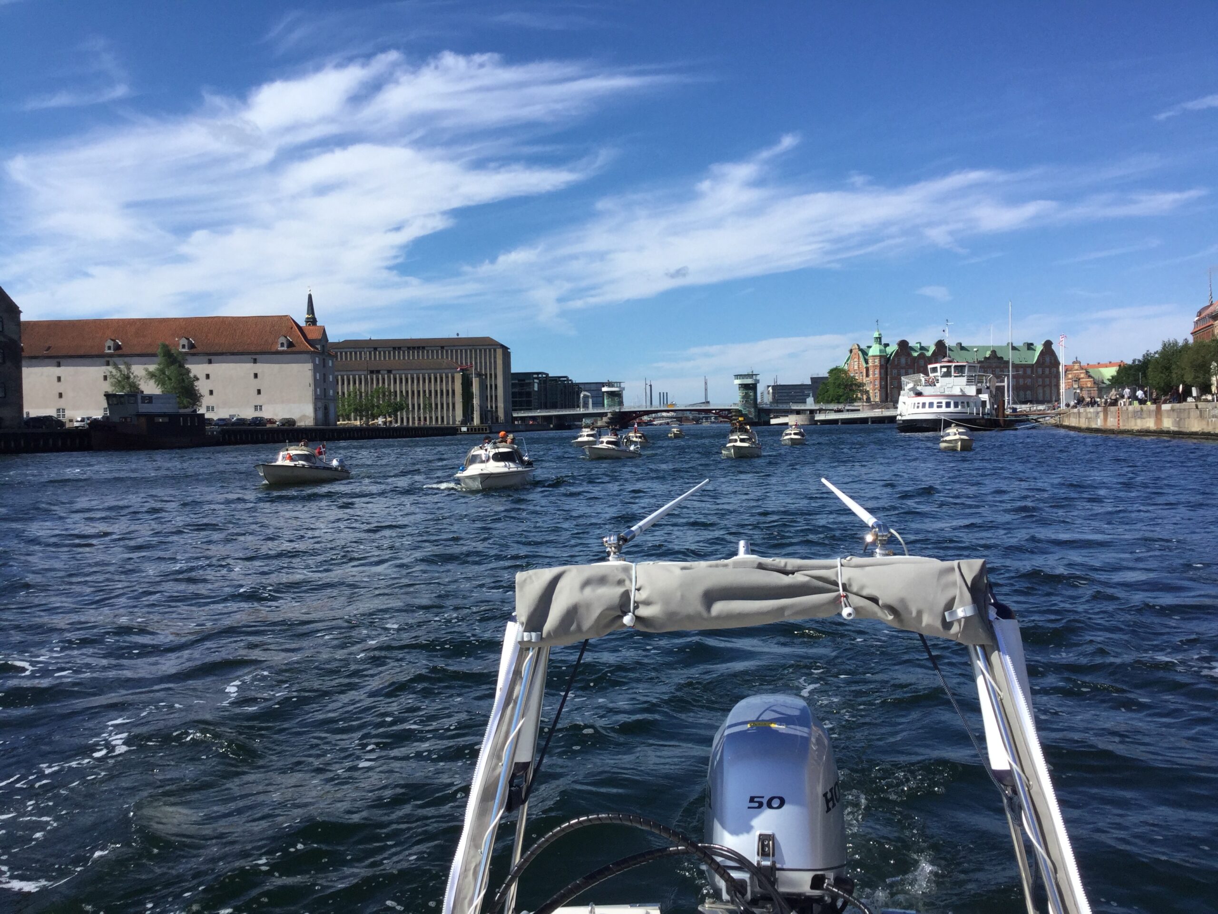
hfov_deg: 58.4
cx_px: 609
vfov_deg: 45.4
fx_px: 1091
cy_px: 457
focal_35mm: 31
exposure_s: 1/1456
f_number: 2.4
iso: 25
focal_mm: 3.3
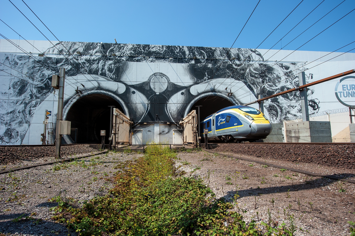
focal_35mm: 20
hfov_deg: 84.0
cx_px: 178
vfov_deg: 61.9
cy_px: 118
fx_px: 197
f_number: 5
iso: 500
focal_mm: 20
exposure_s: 1/2500
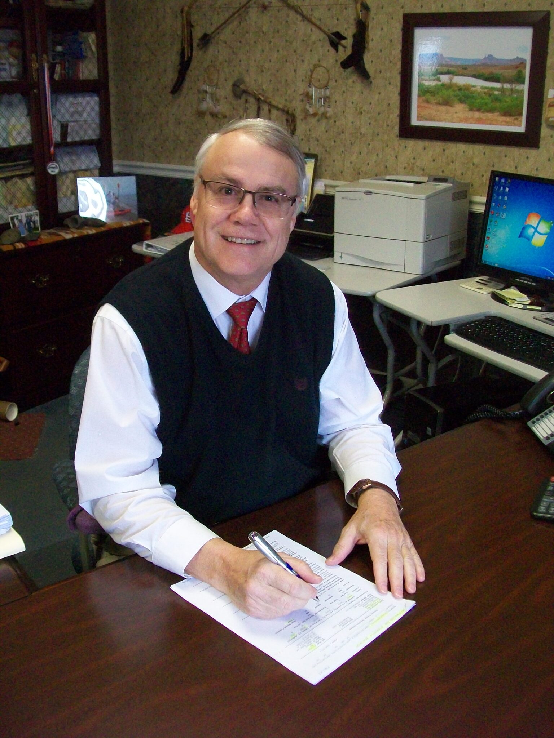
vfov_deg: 51.4
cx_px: 277
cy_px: 369
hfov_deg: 39.7
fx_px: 768
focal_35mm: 36
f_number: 2.7
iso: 368
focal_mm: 6
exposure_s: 1/125
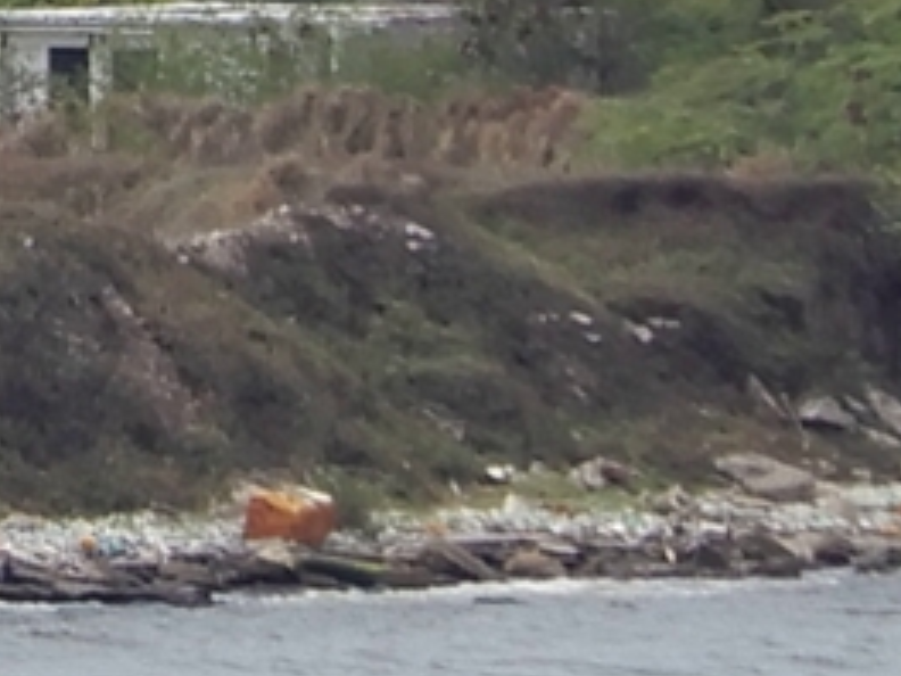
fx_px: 58330
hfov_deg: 0.9
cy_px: -753
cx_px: -1010
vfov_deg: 0.7
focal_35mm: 2241
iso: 80
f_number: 6.3
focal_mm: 53.5
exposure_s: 1/320
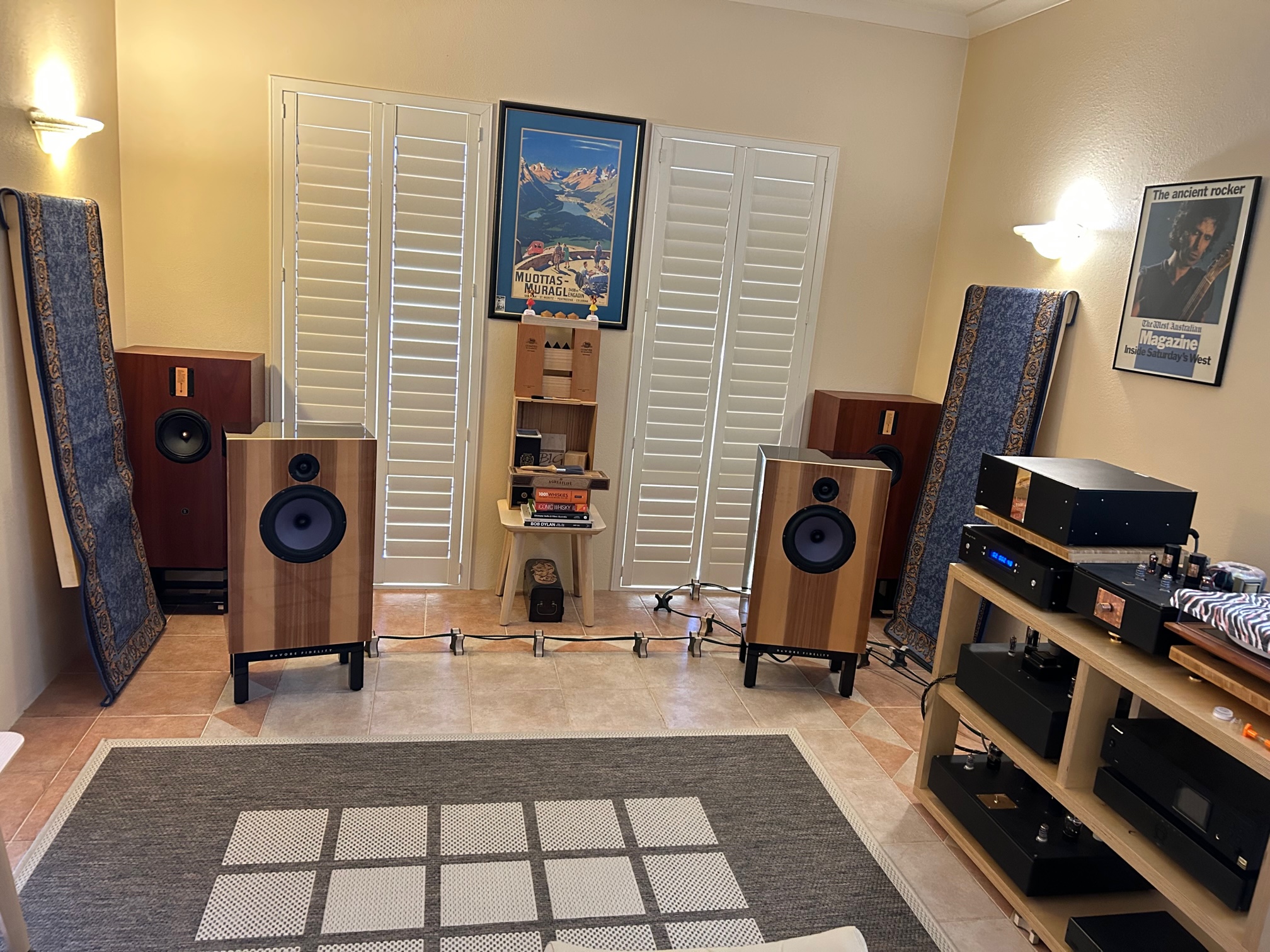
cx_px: 635
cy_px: 476
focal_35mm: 26
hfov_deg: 67.3
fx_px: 954
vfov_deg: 53.1
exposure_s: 1/50
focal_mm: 5.7
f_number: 1.5
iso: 500
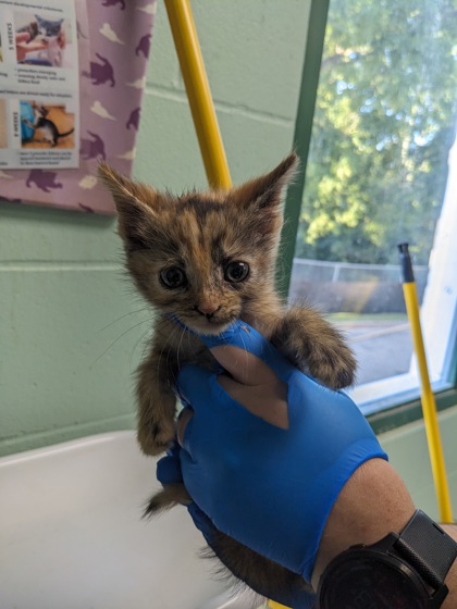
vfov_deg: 65.3
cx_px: 228
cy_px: 304
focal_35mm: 27
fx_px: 475
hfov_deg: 51.4
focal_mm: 4.38
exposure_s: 1/84.2
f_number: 1.73
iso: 26
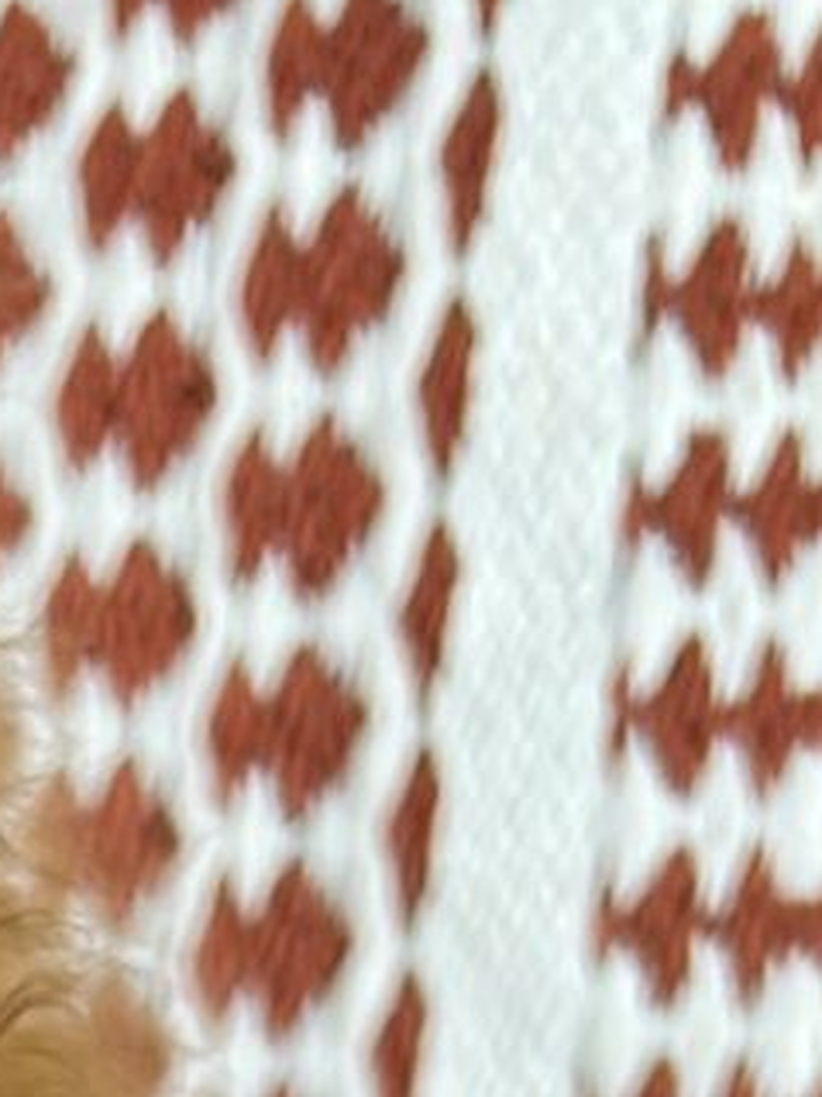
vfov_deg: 10.1
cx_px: -1018
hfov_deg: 8.5
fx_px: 5164
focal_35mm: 163
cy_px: 2889
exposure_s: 1/138
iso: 32
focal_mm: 5.7
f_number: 1.5
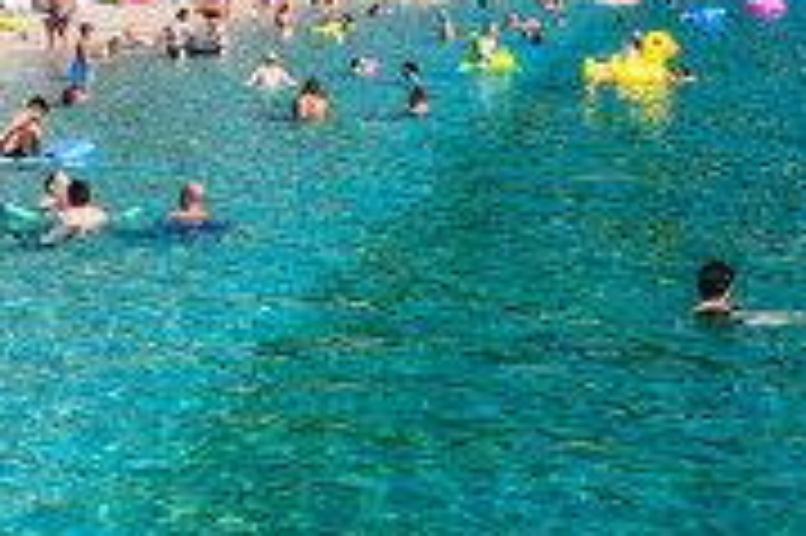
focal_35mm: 114
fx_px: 2550
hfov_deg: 17.7
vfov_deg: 12.0
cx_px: 104
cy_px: 367
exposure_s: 1/100
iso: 100
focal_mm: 17
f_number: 8
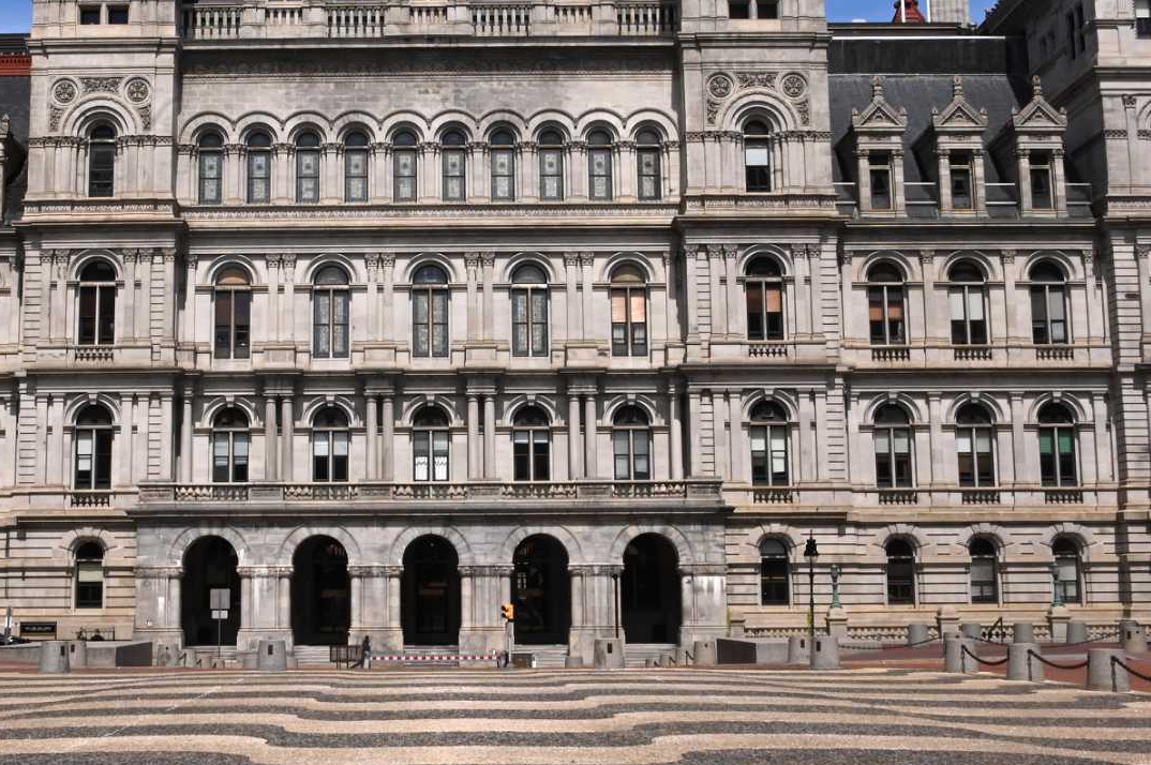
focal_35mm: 61
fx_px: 1948
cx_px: 406
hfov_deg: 32.7
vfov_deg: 22.1
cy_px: 240
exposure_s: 1/500
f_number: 20
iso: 800
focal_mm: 32
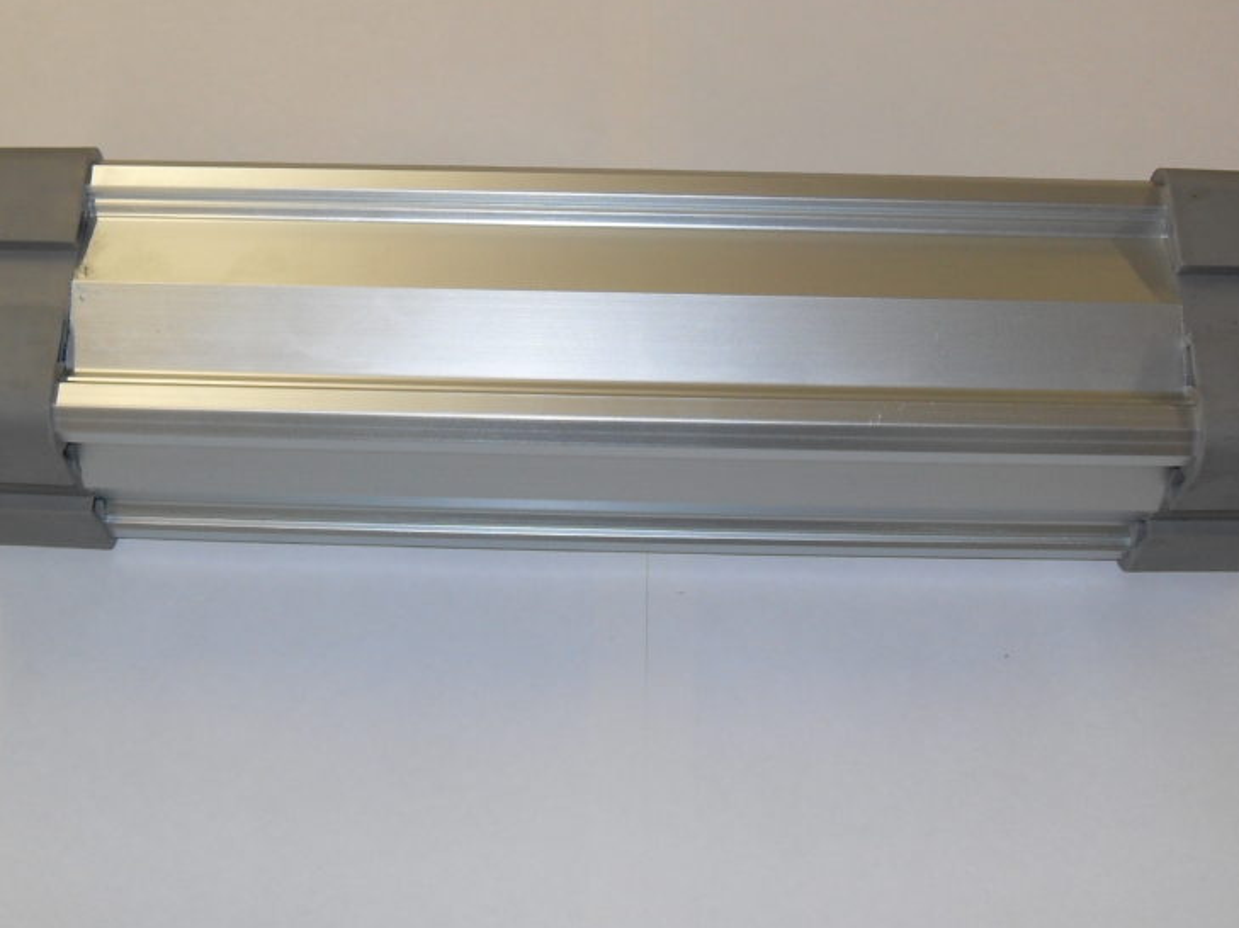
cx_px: 530
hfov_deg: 36.8
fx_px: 1860
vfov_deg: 27.8
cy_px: 306
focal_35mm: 52
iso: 100
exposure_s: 1/45
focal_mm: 6.3
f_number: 2.8
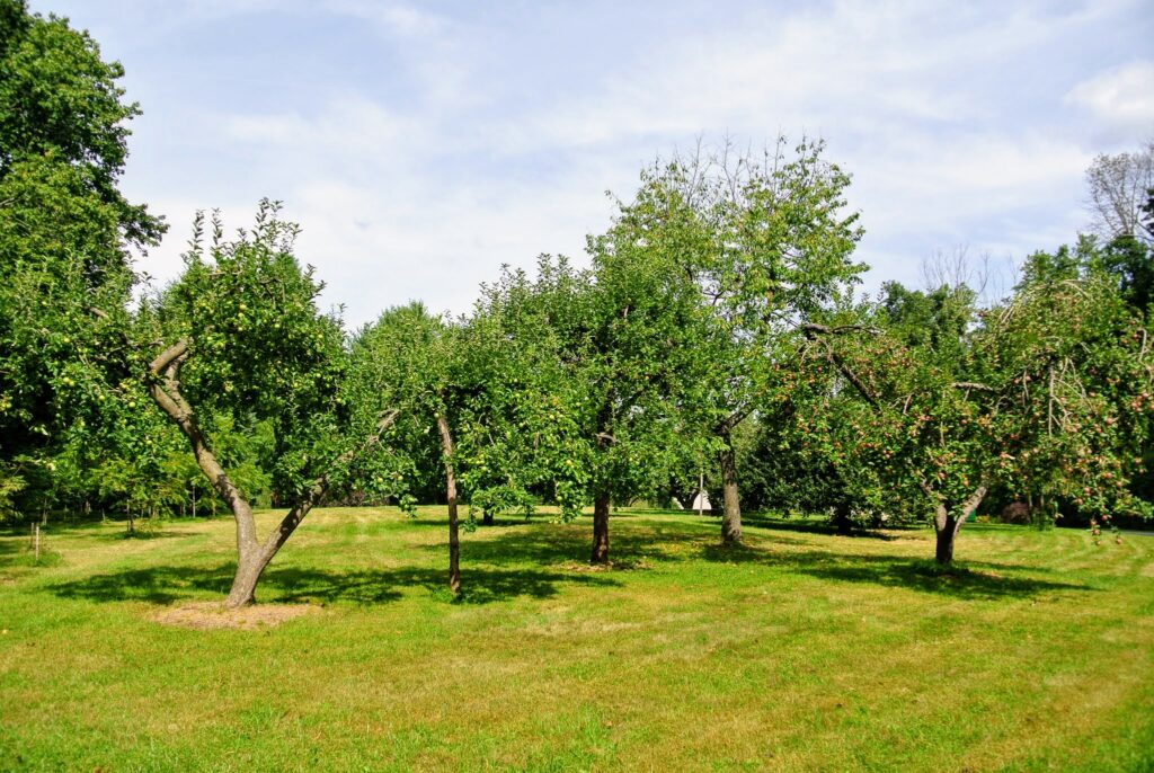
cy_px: 386
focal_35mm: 27
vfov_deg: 48.1
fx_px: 867
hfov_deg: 67.3
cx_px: 577
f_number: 4.5
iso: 100
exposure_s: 1/500
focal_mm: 10
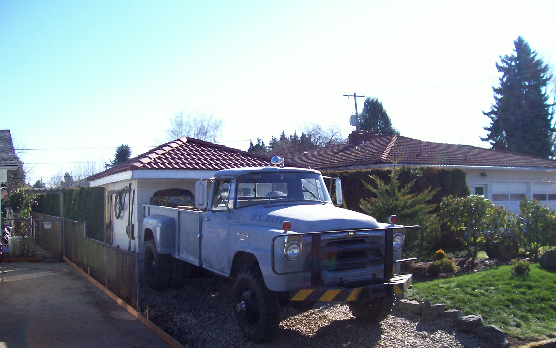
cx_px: 276
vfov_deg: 34.4
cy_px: 201
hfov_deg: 52.7
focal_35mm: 37
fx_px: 561
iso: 80
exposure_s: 1/684
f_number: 2.7
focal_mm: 5.6
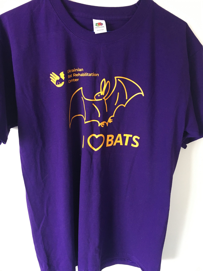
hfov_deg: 48.2
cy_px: 136
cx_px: 102
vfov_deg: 61.7
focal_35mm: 29
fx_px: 227
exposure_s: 1/33
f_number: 2.2
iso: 200
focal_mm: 4.15
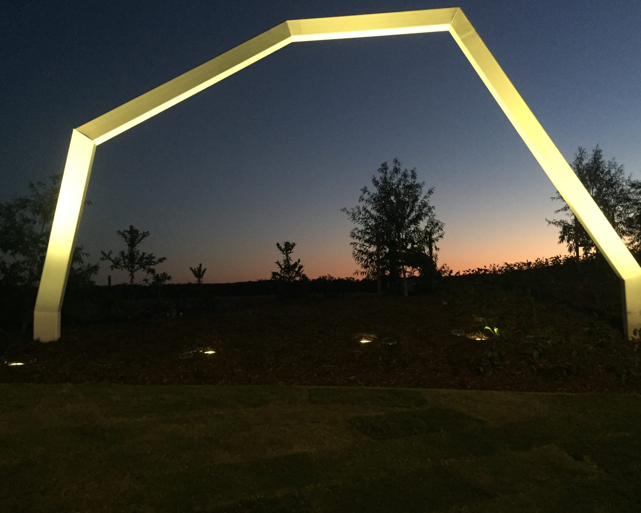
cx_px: 342
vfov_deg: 47.1
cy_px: 251
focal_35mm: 31
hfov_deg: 57.1
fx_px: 588
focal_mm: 4.15
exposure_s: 1/17
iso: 320
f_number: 2.2
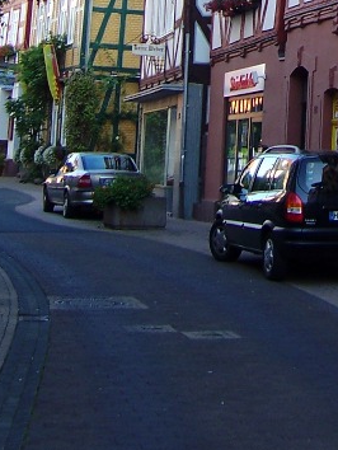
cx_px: 380
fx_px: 1352
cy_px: -196
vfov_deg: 17.3
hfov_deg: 13.9
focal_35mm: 104
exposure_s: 1/90
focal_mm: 6
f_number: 3
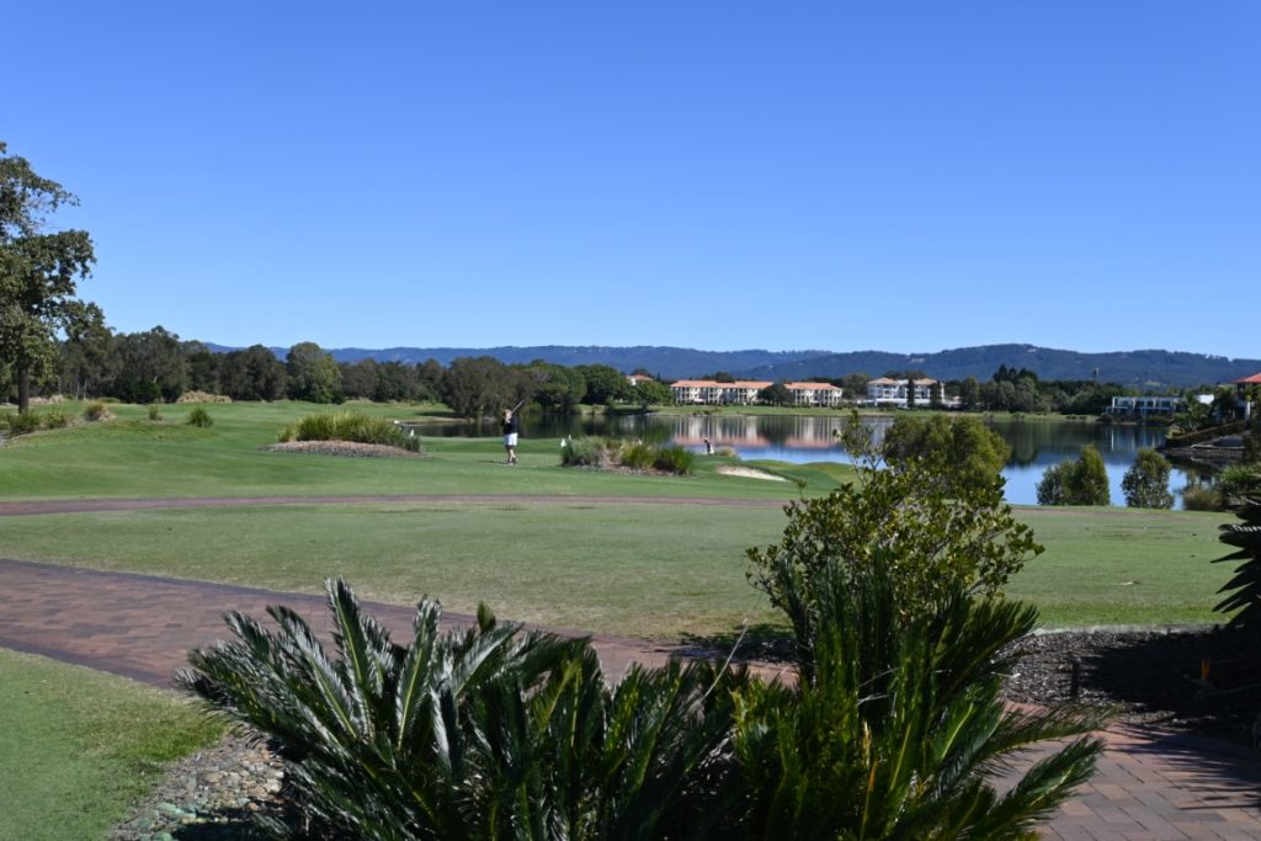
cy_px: 420
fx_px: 1445
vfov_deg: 32.5
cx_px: 630
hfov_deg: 47.1
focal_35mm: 41
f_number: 7.1
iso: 100
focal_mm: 27.5
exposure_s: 1/400
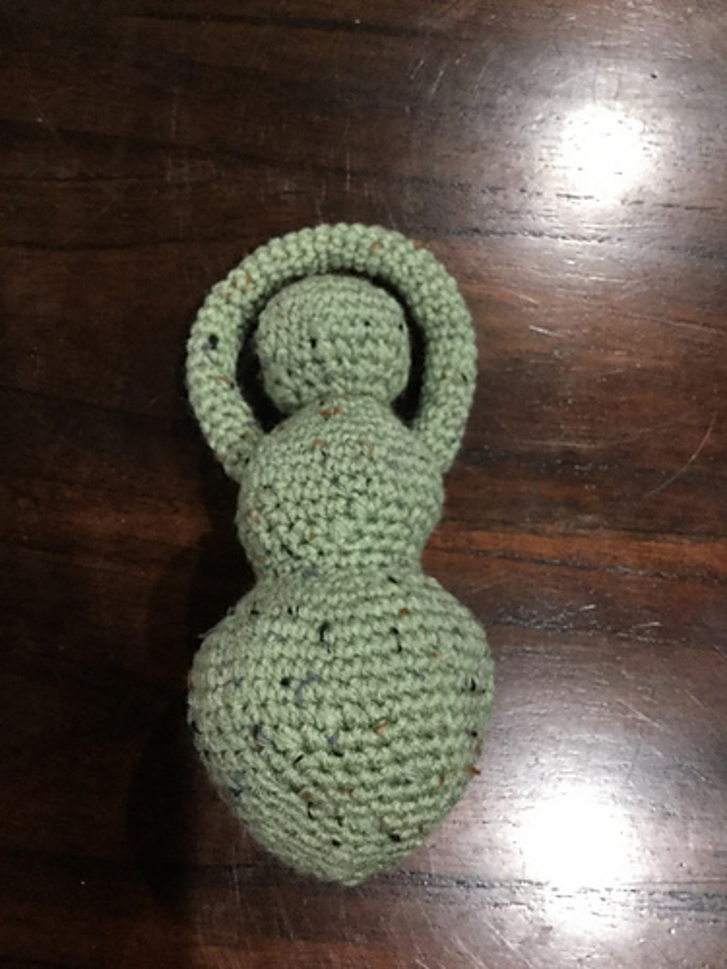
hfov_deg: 45.4
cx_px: 364
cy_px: 484
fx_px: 868
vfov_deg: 58.4
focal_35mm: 31
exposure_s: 1/15
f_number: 2.4
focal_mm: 3.3
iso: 200
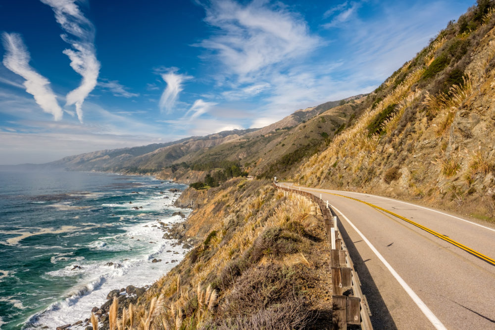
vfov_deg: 53.1
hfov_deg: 73.7
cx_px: 248
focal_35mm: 24
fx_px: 330
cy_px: 165
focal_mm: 16
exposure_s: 1/220
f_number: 8
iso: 400
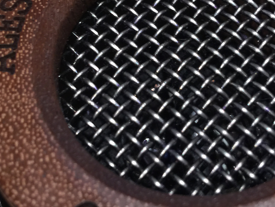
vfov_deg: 23.2
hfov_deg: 30.7
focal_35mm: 63
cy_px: 67
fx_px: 501
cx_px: 151
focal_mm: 4.15
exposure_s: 1/17
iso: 80
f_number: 2.2
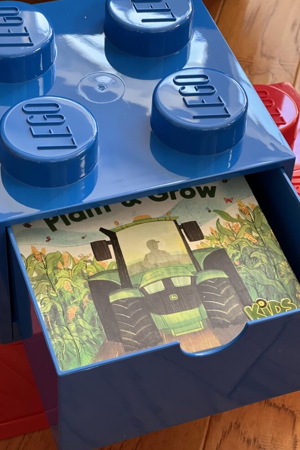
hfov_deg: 16.5
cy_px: 230
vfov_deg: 24.5
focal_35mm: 83
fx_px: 1037
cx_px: 142
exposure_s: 1/40
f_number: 2.8
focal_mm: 9
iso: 200
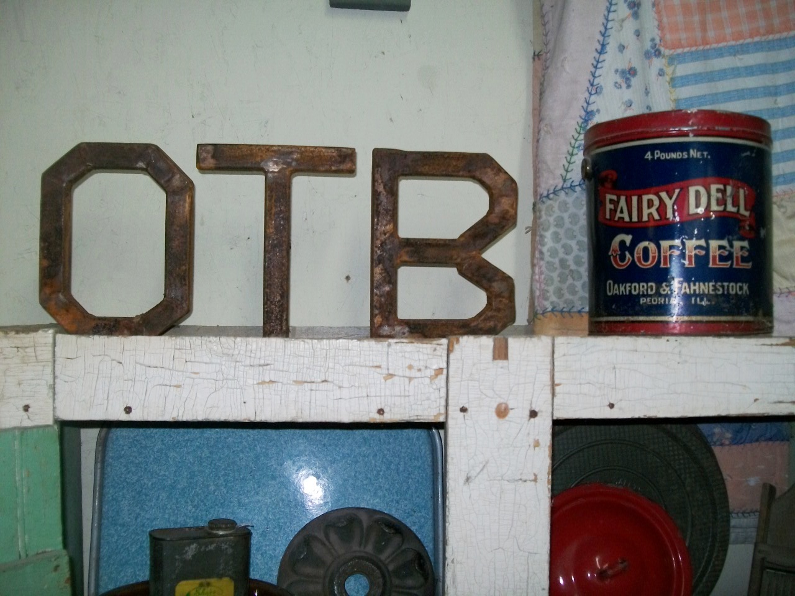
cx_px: 398
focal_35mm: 36
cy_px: 298
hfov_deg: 51.4
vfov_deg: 39.7
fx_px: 827
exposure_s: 1/30
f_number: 2.7
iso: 80
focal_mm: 6
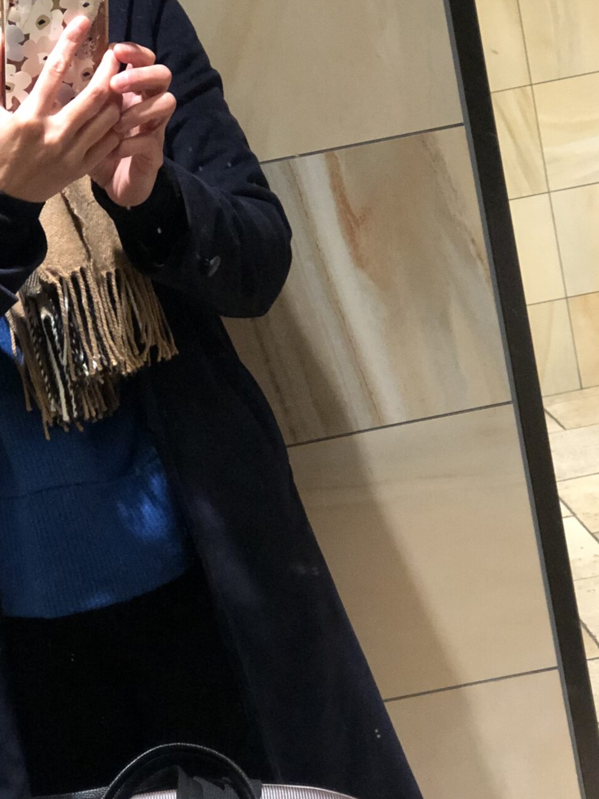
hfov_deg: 16.2
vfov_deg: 21.5
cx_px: 156
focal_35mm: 91
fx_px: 2100
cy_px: 344
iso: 500
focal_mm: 6.6
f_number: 2.8
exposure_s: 1/30
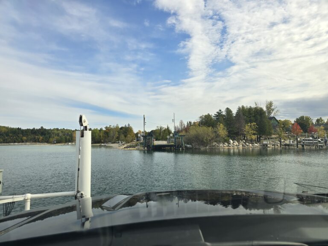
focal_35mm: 23
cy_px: 123
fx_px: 218
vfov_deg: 58.9
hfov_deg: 73.9
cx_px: 164
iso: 12
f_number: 1.7
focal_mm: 6.3
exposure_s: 1/611
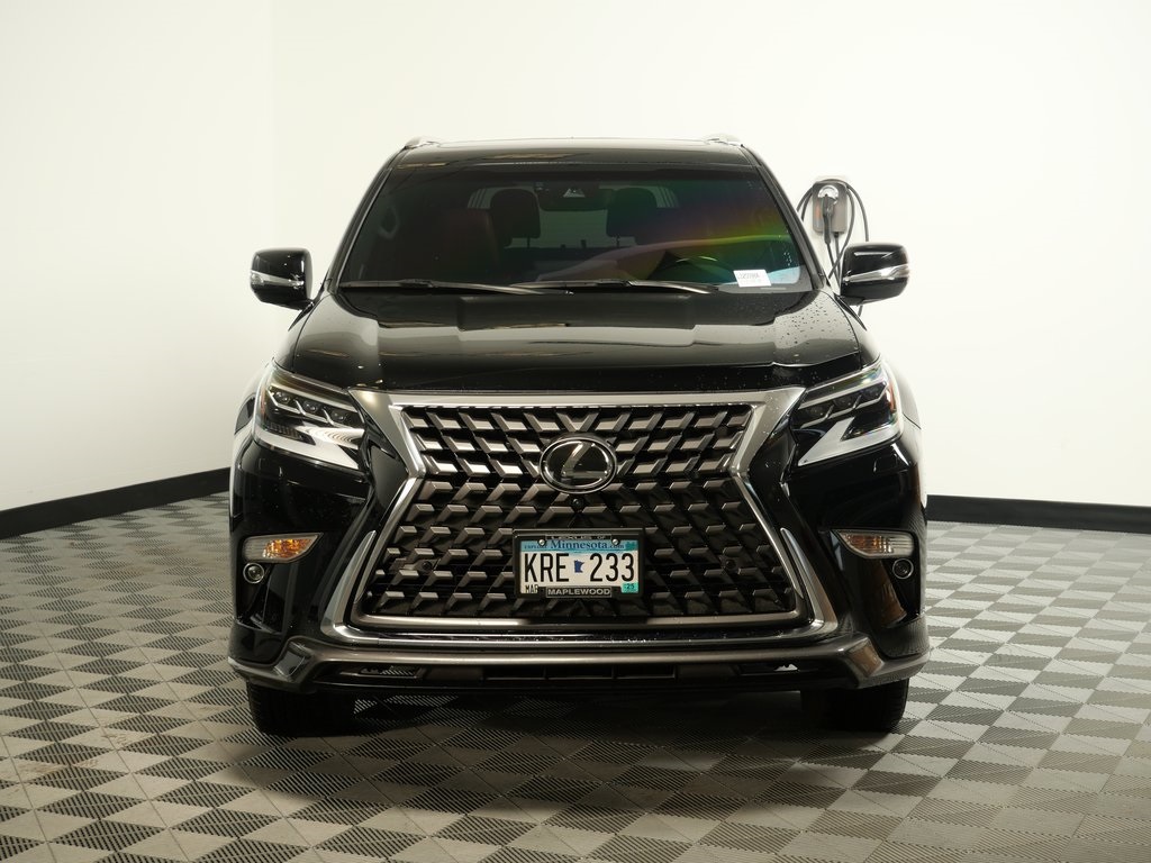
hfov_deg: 35.5
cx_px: 576
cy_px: 432
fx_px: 1796
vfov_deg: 27.0
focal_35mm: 54
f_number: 4.6
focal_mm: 27
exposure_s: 1/200
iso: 250
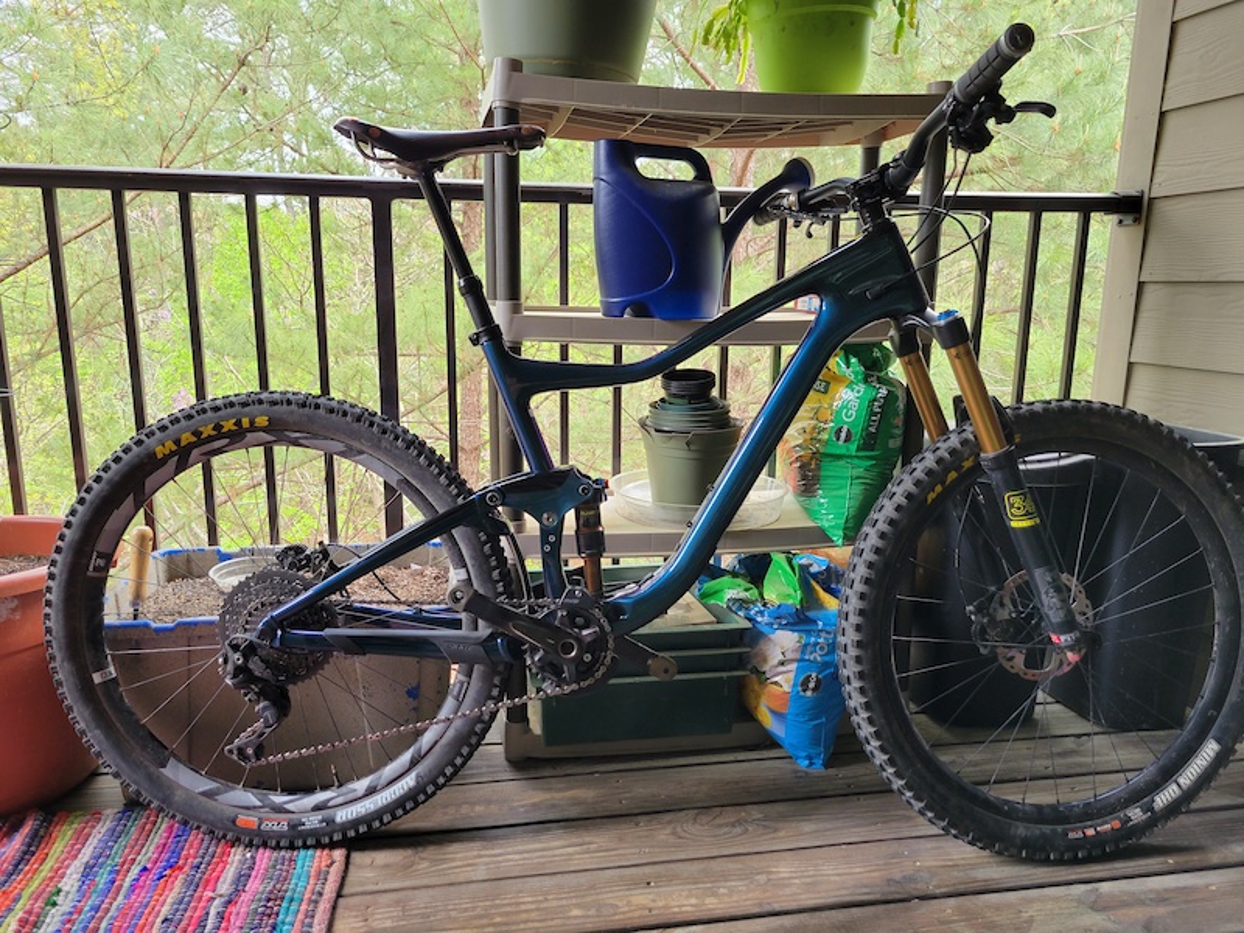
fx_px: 934
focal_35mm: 26
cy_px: 466
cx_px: 622
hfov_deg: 67.3
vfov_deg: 53.1
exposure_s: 1/119
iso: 125
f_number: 1.8
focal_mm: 5.4
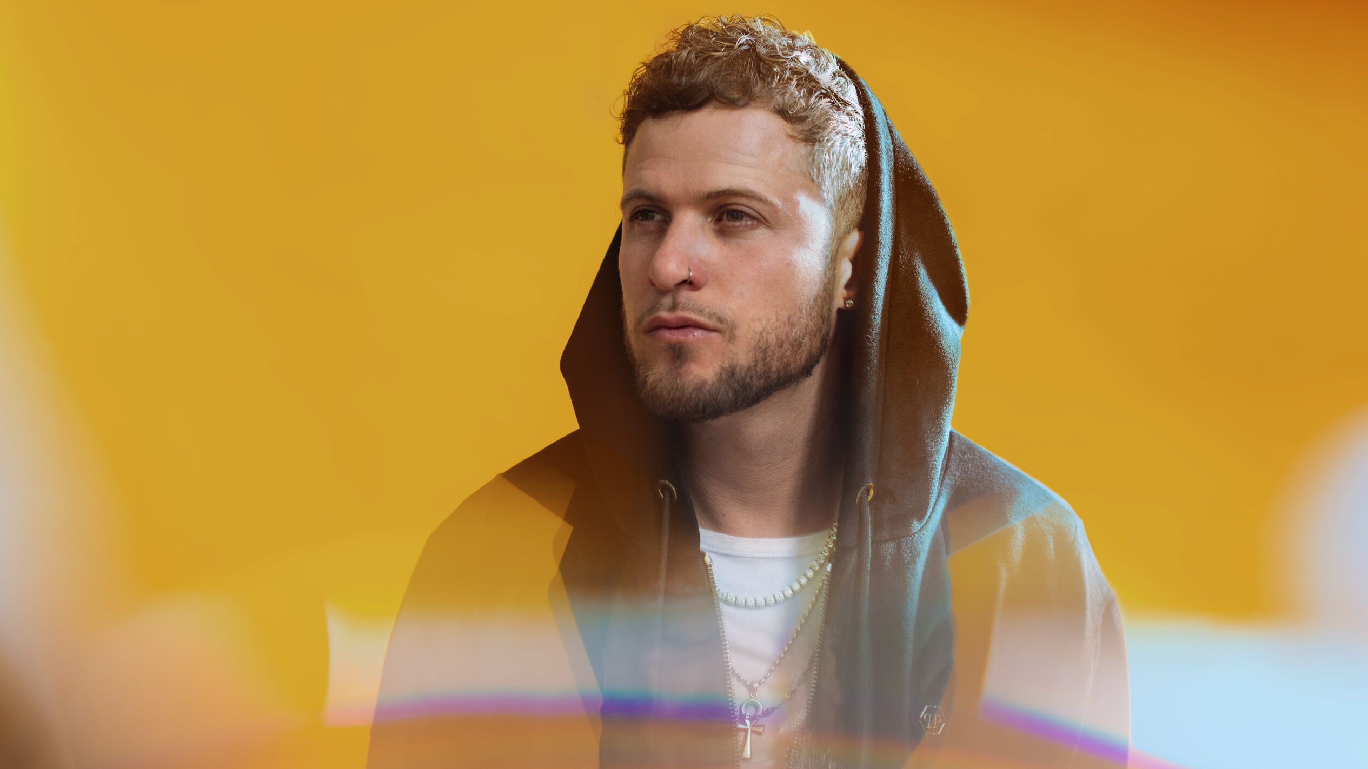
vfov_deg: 22.6
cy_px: 447
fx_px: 1922
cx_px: 686
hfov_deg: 39.2
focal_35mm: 53
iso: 250
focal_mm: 50
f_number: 2.8
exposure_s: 1/125
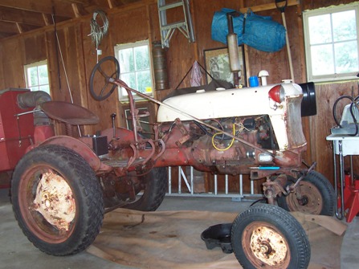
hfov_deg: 50.2
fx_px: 384
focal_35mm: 37
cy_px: 134
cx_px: 180
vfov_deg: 38.6
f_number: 2.8
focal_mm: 5.6
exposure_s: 1/60
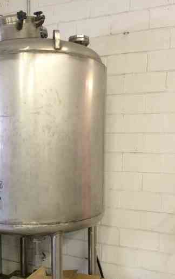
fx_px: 290
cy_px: 166
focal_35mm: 38
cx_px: 48
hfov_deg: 33.1
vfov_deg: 51.2
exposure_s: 1/30
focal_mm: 4.15
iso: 320
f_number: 2.2
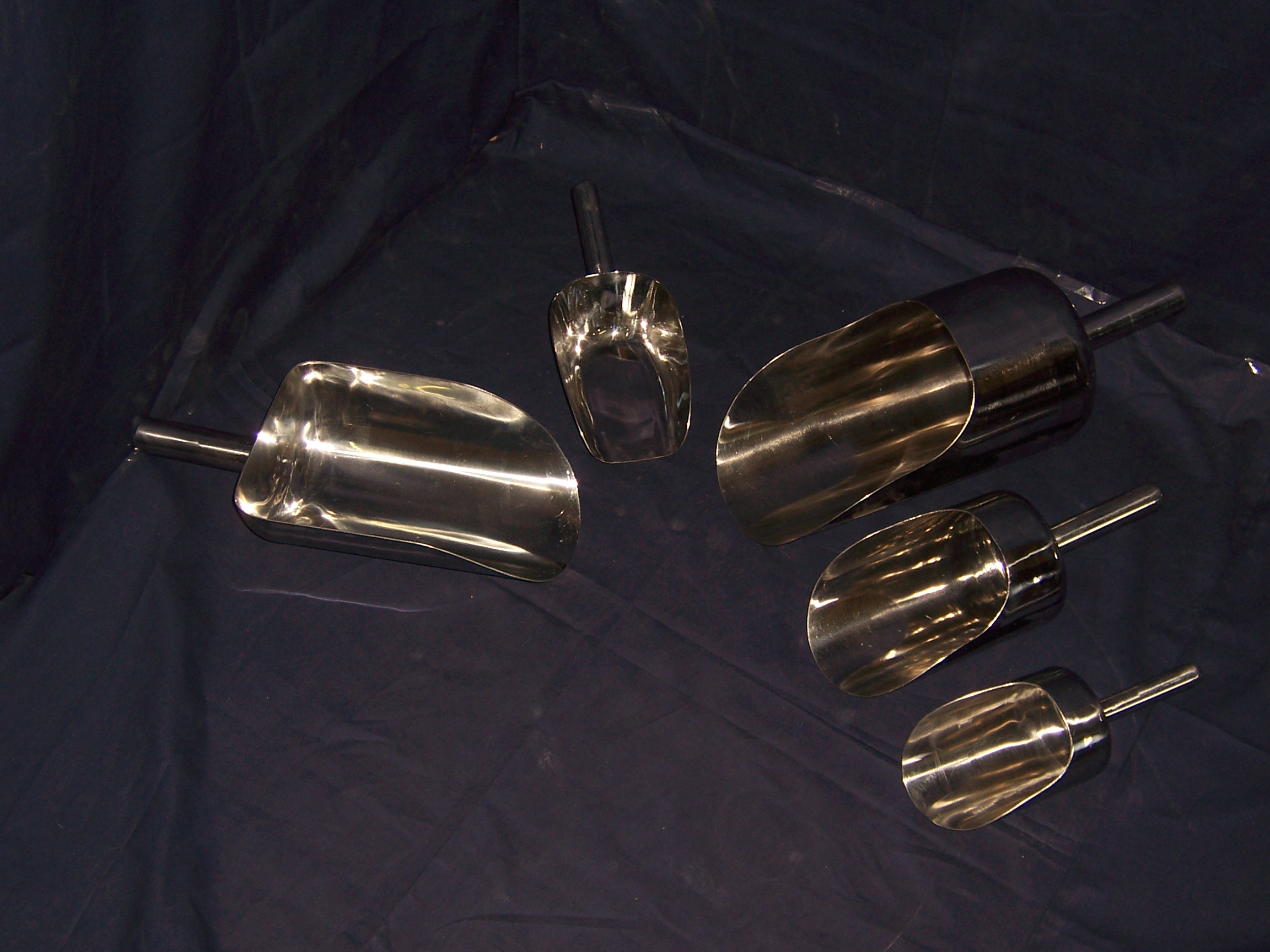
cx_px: 635
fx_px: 1798
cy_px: 476
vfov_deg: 29.7
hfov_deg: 38.9
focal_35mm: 49
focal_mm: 8.2
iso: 80
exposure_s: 1/60
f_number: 3.4
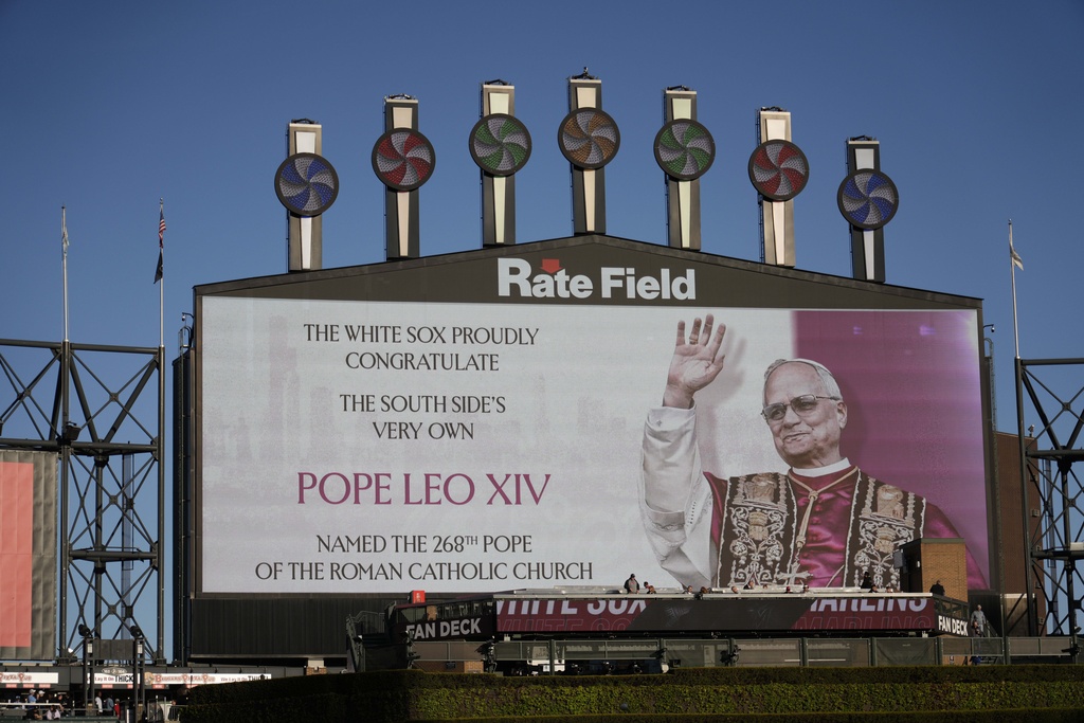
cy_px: 362
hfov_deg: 22.4
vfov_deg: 15.0
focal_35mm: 91
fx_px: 2740
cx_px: 542
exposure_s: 1/2000
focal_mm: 91
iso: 125
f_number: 4
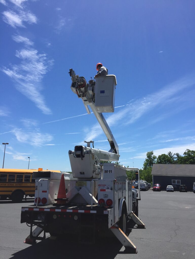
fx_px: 218
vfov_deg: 61.7
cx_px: 98
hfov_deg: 48.2
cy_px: 130
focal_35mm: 29
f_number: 2.2
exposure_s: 1/2639
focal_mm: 4.15
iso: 32
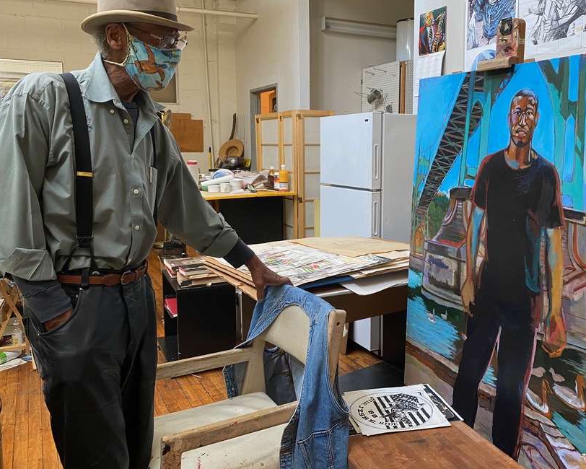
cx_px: 338
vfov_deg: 45.8
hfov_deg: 55.4
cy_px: 214
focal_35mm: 32
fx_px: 555
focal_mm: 4.25
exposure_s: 1/60
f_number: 1.8
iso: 125
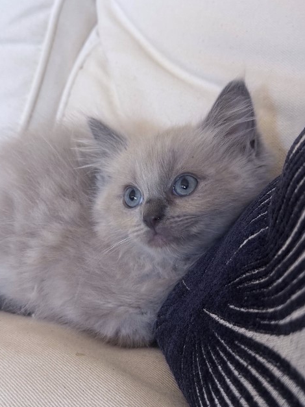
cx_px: 152
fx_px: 576
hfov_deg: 29.7
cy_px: 205
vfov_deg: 38.9
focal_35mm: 49
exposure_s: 1/30
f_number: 1.78
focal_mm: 6.76
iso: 640
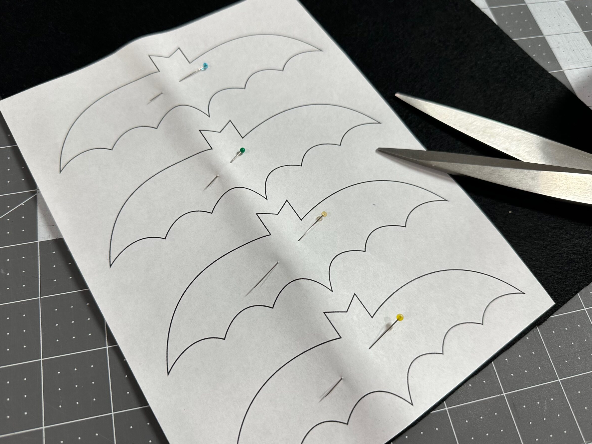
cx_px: 287
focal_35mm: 26
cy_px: 227
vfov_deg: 53.1
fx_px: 445
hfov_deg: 67.3
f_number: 1.78
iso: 125
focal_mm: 6.86
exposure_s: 1/120
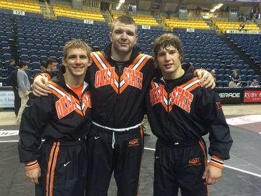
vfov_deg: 48.2
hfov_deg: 61.7
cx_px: 130
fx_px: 219
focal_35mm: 29
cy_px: 98
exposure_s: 1/30
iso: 125
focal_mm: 4.15
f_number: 2.2
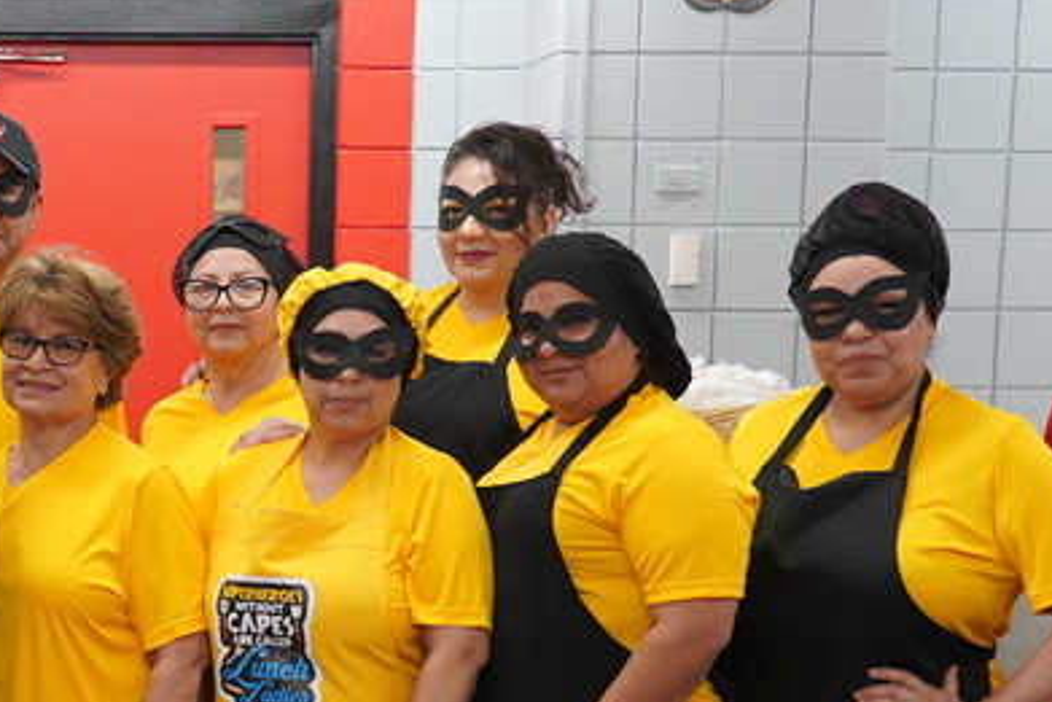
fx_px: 2602
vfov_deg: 15.2
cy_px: 652
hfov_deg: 22.2
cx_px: 46
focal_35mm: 89
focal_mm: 34
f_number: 4
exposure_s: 1/160
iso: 2500
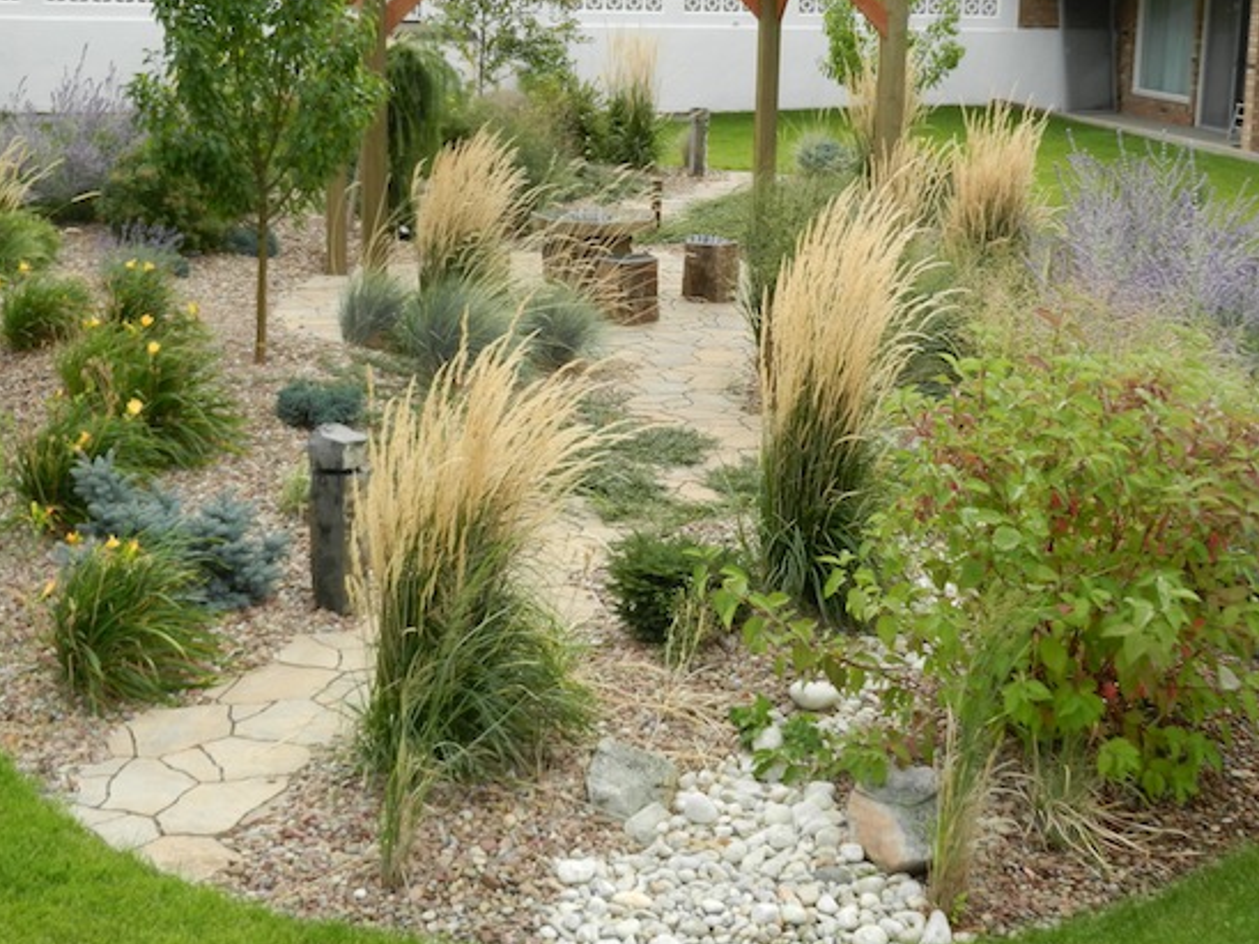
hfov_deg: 36.8
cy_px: 353
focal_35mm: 52
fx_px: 1891
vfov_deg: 27.9
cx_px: 710
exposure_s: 1/400
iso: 160
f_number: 4
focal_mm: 6.9
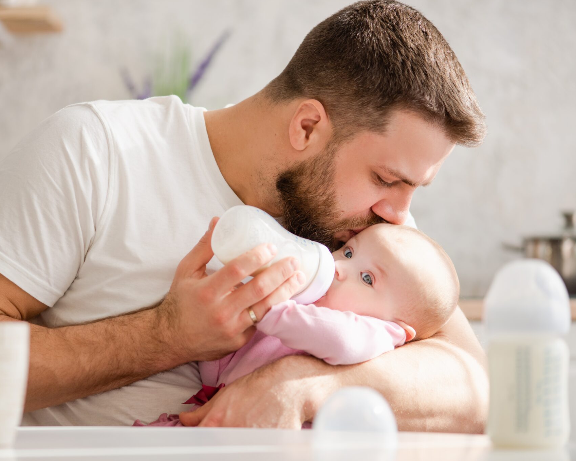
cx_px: 249
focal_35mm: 119
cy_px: 229
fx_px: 2028
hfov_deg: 16.2
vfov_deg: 13.0
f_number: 3.2
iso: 100
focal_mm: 105
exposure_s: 1/500
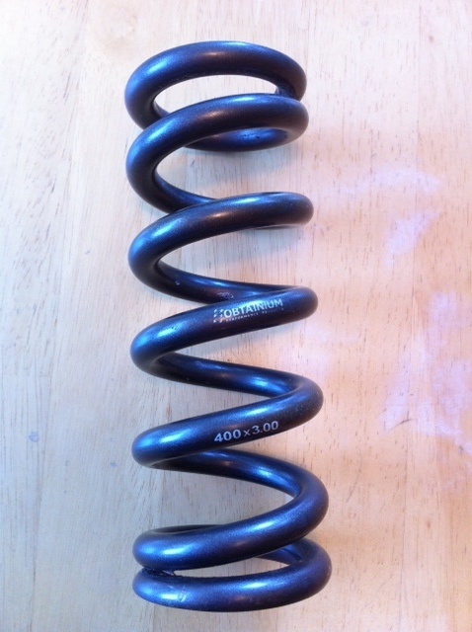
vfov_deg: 52.7
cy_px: 316
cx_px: 236
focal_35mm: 35
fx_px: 638
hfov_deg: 40.6
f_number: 2.8
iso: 80
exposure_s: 1/15
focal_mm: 3.85
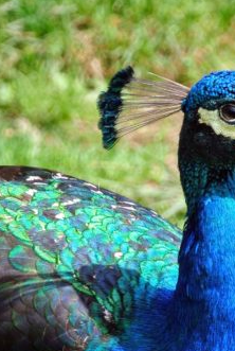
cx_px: 86
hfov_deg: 2.1
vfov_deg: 3.2
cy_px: 299
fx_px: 6269
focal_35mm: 643
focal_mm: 77.1
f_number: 4.8
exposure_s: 1/250
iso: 100
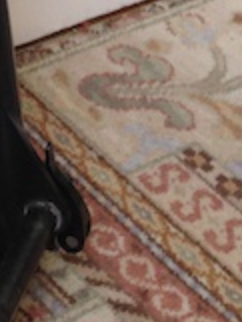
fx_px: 1527
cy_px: -360
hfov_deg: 8.8
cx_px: -140
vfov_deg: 10.8
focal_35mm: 164
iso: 50
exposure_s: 1/24
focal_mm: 4.12
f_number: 2.4
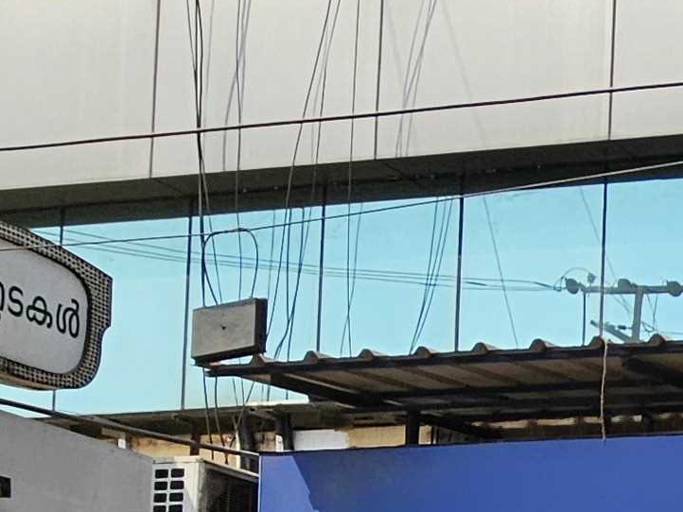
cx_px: 1378
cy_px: 845
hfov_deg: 18.1
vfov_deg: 17.6
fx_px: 1421
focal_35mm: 72
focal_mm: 2.2
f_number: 2.2
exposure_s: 1/1659
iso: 50
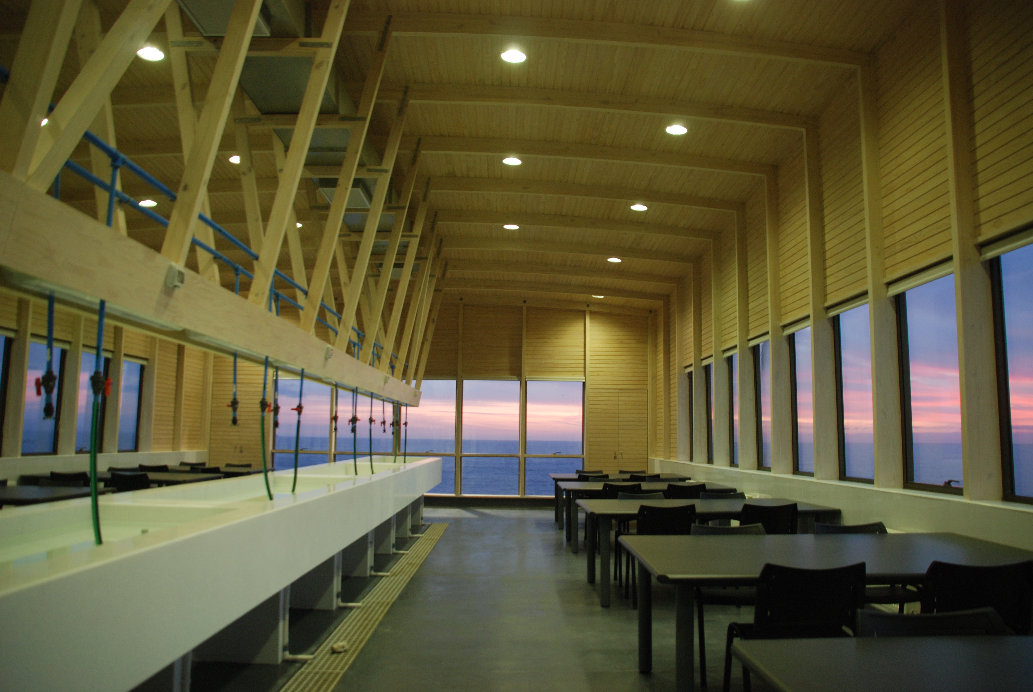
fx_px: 776
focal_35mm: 27
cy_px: 346
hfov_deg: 67.3
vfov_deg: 48.0
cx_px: 516
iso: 400
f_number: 3.5
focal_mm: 18
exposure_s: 1/10
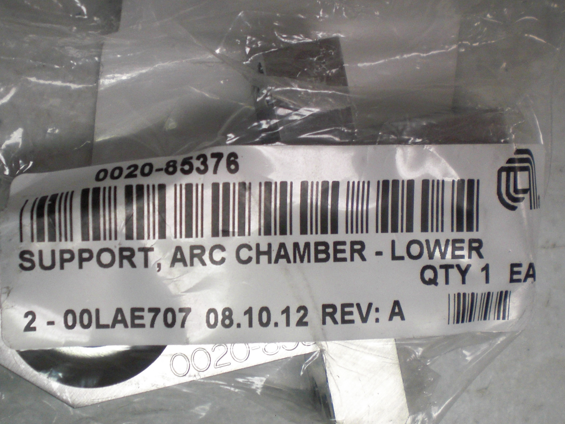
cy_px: 197
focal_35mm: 55
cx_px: 260
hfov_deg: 34.9
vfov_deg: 26.6
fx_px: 898
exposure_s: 1/60
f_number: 3.1
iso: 200
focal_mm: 6.3
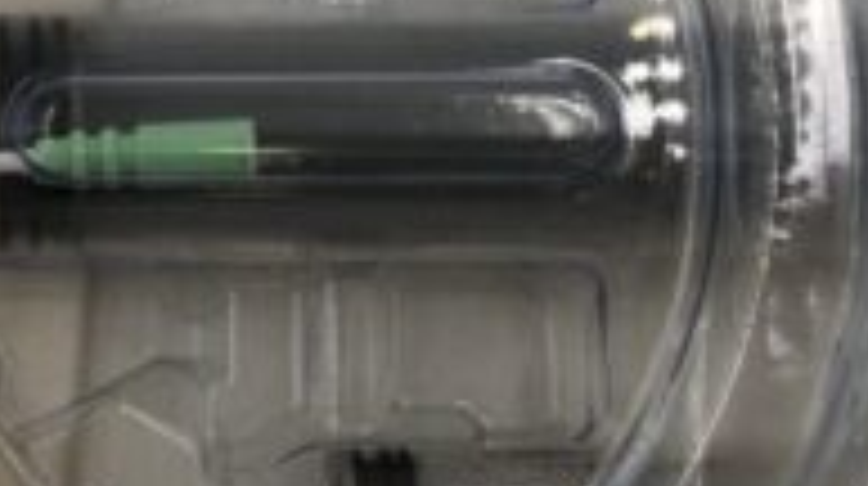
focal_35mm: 95
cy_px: 117
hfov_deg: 21.8
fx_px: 2184
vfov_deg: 12.7
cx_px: 36
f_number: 1.8
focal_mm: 3.99
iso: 25
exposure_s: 1/40
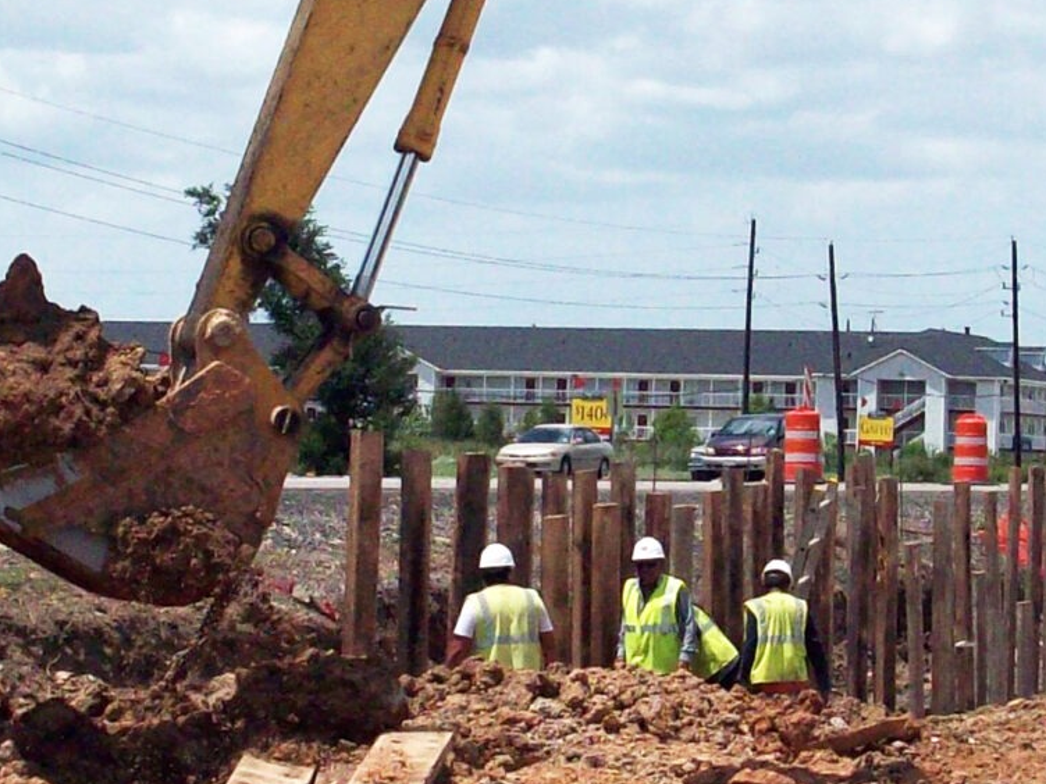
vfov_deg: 11.8
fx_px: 3807
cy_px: 346
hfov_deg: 15.6
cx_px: 587
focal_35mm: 126
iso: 80
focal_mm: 6.2
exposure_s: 1/1048
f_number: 5.6
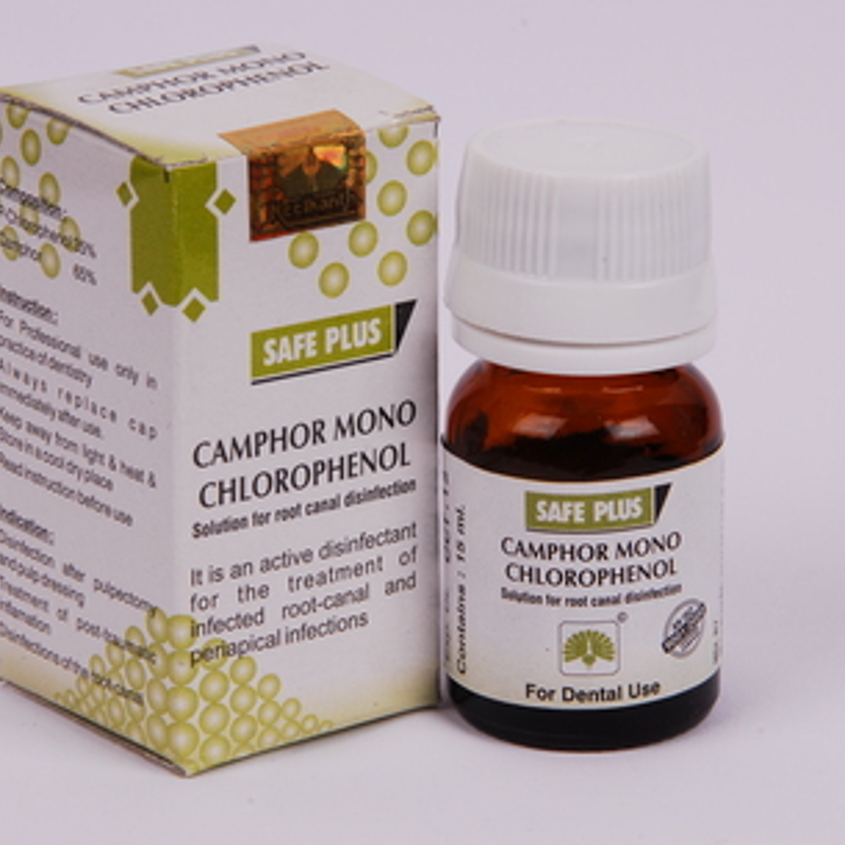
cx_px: 371
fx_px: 6068
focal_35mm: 220
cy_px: 389
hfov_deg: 8.0
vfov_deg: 8.0
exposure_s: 1/160
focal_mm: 105
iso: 100
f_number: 25
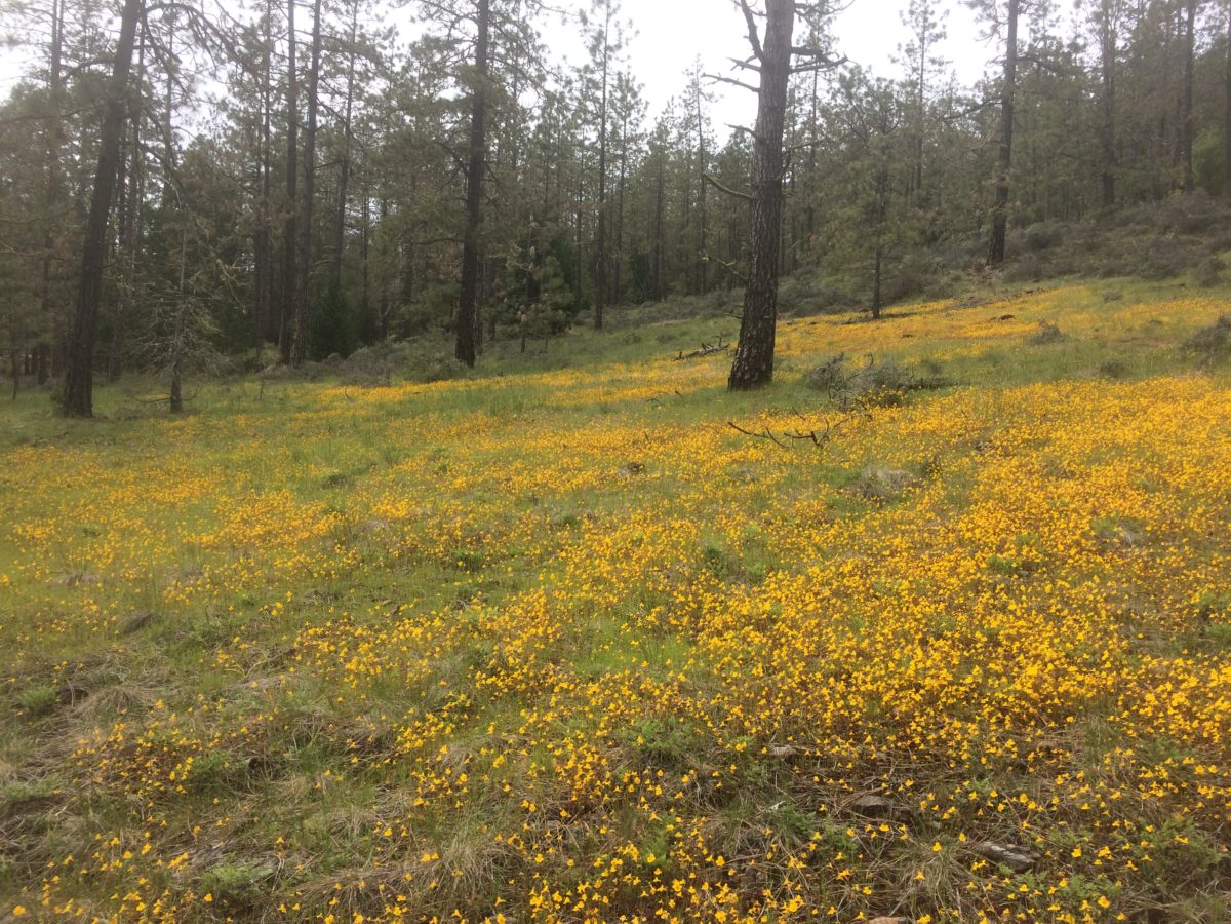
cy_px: 462
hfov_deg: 61.7
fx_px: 1031
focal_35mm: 29
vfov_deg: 48.2
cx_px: 616
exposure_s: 1/892
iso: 32
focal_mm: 4.15
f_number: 2.2
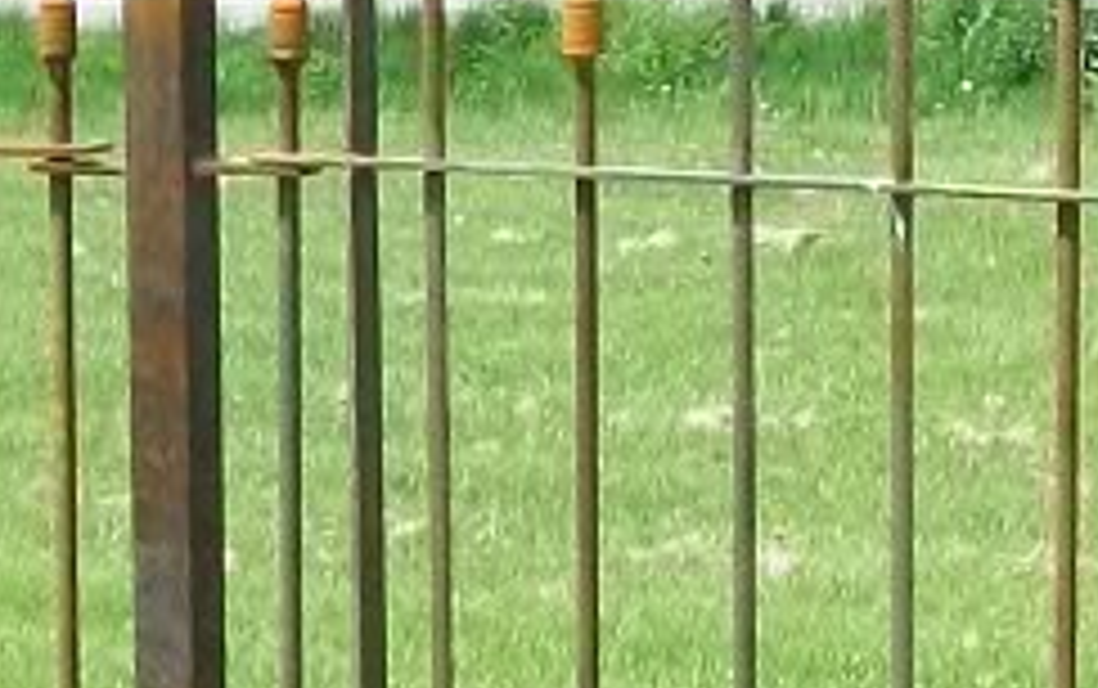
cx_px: 166
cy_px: 648
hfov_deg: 10.4
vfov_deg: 6.6
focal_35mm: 200
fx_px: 5990
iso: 80
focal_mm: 6
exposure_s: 1/320
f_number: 4.8
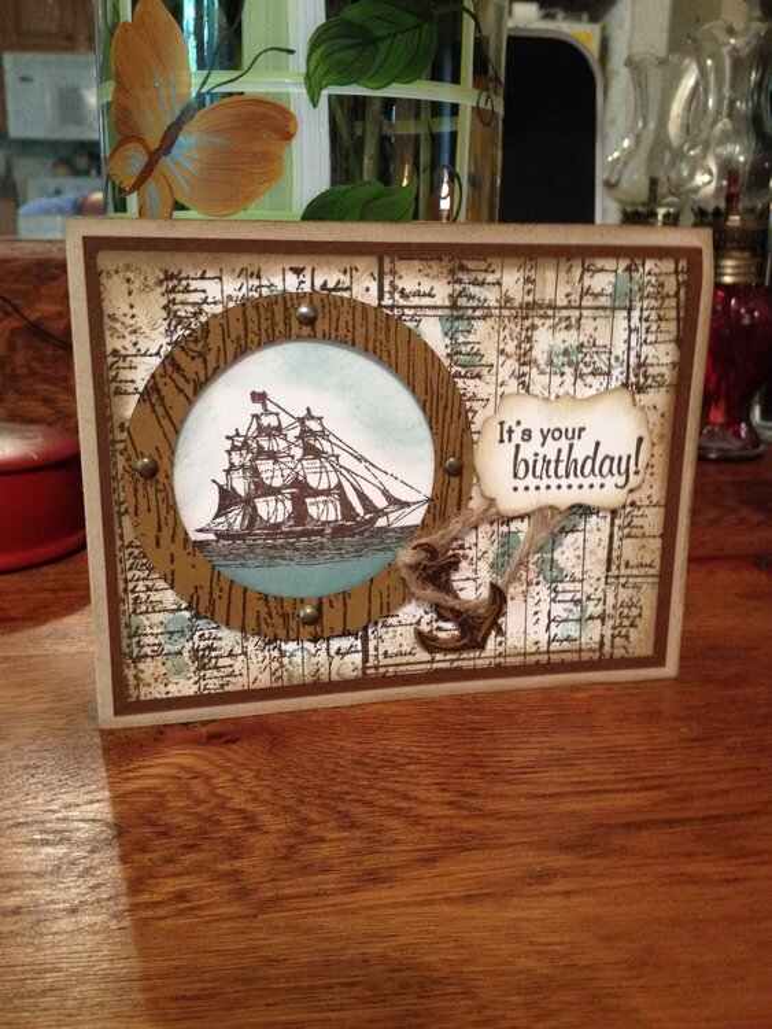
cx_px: 386
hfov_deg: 40.7
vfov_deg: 52.6
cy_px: 514
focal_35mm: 35
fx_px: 1040
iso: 320
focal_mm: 4.28
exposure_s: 1/20
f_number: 2.4
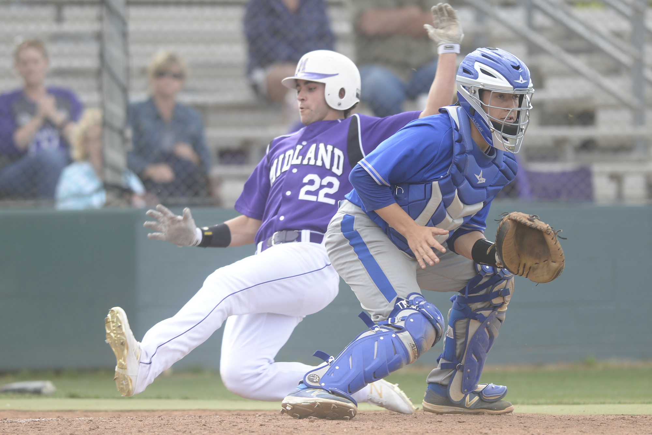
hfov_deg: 6.9
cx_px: 326
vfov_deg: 4.6
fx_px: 5434
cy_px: 218
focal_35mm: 300
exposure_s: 1/1000
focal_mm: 300
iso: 320
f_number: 3.2
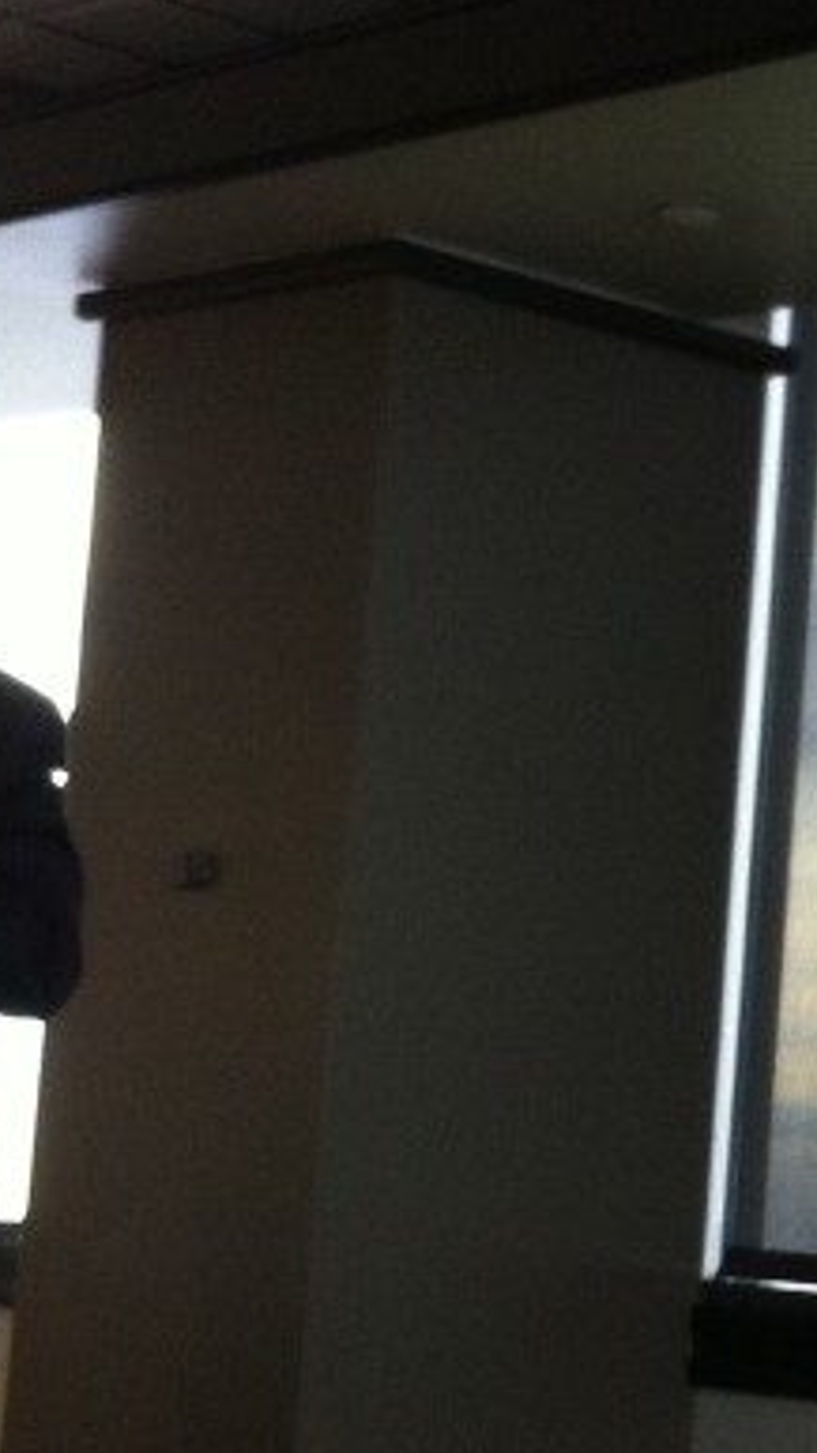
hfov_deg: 11.6
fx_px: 3892
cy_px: 815
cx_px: 1152
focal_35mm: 101
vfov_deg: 21.1
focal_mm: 3.85
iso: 160
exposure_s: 1/15
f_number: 2.8
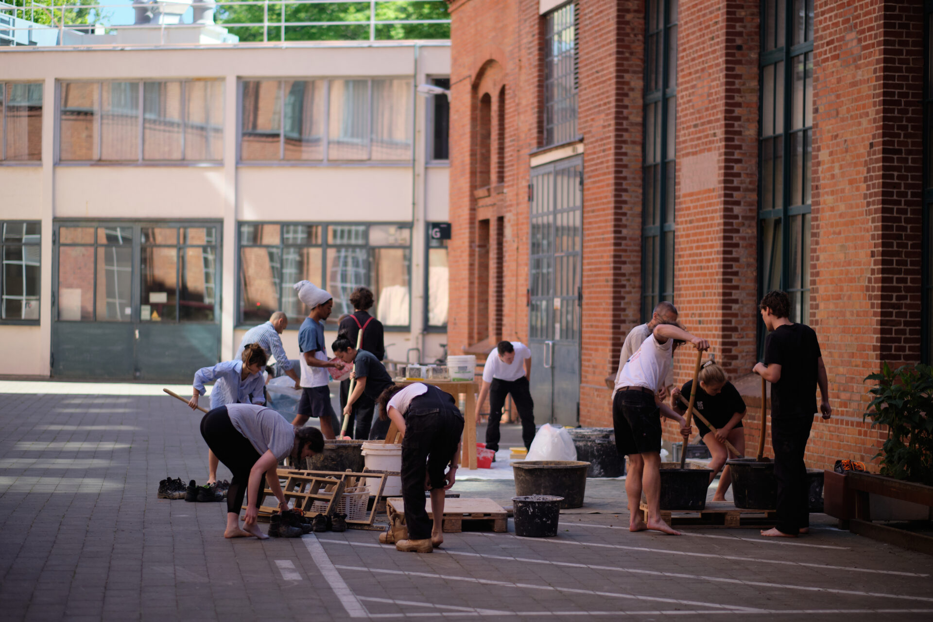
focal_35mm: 84
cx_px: 466
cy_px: 311
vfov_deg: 16.3
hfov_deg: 24.2
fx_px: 2177
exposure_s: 1/4700
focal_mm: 56
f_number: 1.2
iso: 400
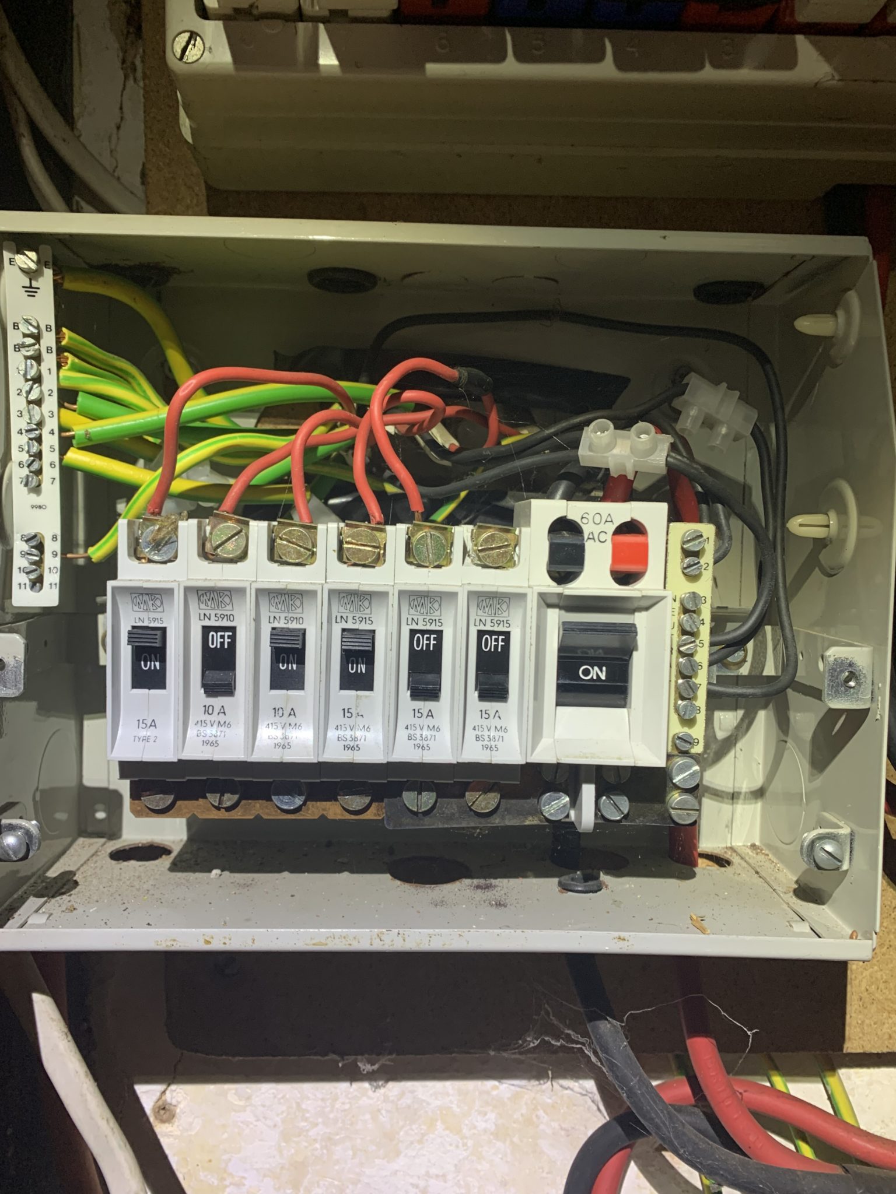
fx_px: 897
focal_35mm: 26
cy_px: 597
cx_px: 448
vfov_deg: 67.3
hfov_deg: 53.1
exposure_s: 1/50
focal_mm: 4.25
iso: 100
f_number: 1.8
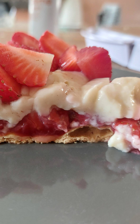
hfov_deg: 33.5
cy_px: 110
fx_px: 220
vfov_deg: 54.0
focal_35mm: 36
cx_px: 15
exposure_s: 1/50
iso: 400
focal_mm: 5.23
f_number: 1.8
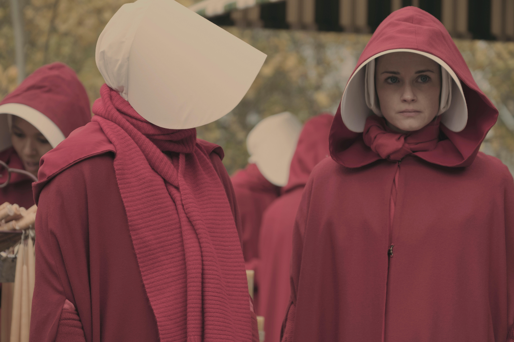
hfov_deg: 15.1
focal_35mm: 136
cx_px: 257
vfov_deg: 10.1
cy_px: 171
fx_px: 1942
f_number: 3.6
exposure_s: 1/250
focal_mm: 90.6
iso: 500
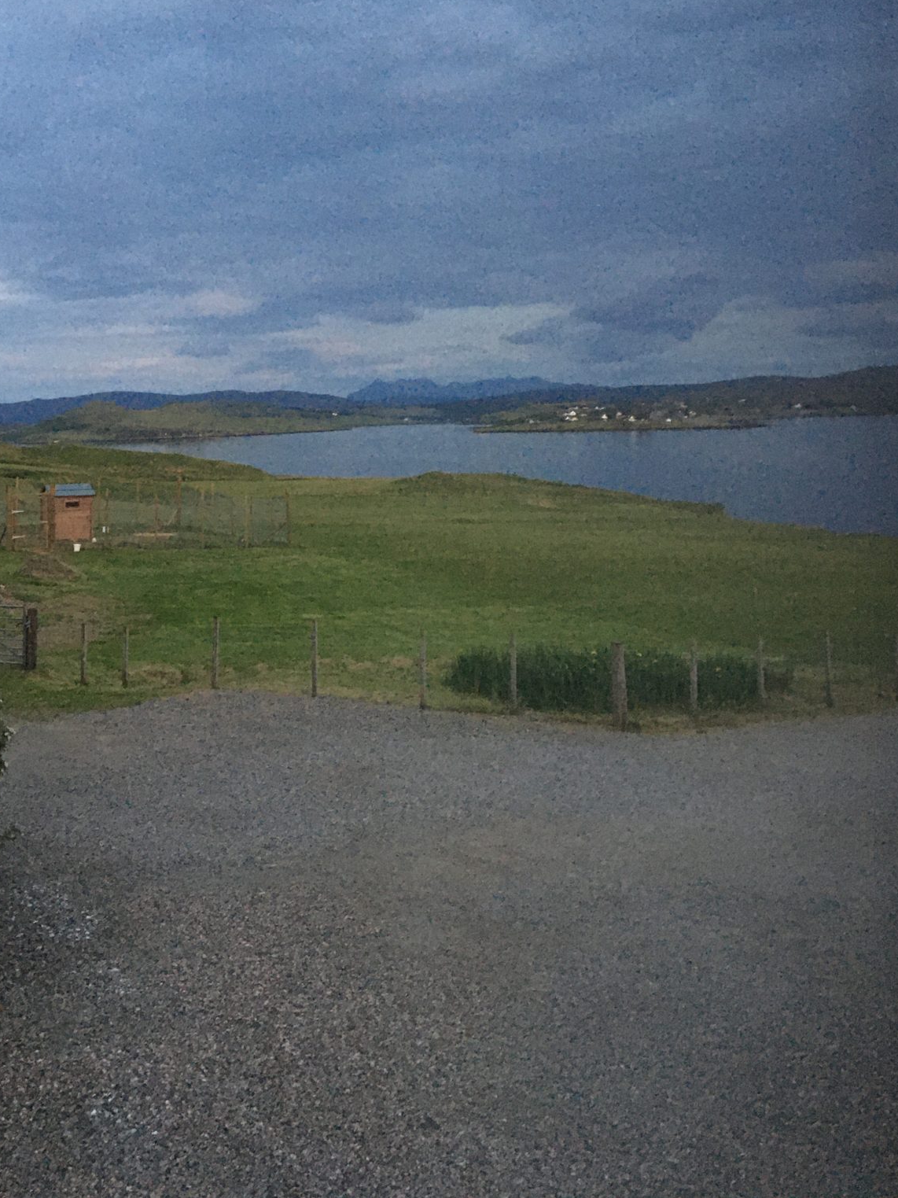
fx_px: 1349
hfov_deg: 36.5
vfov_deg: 47.1
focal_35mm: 39
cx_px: 317
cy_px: 395
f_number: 2.2
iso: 500
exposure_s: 1/17
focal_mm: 4.15
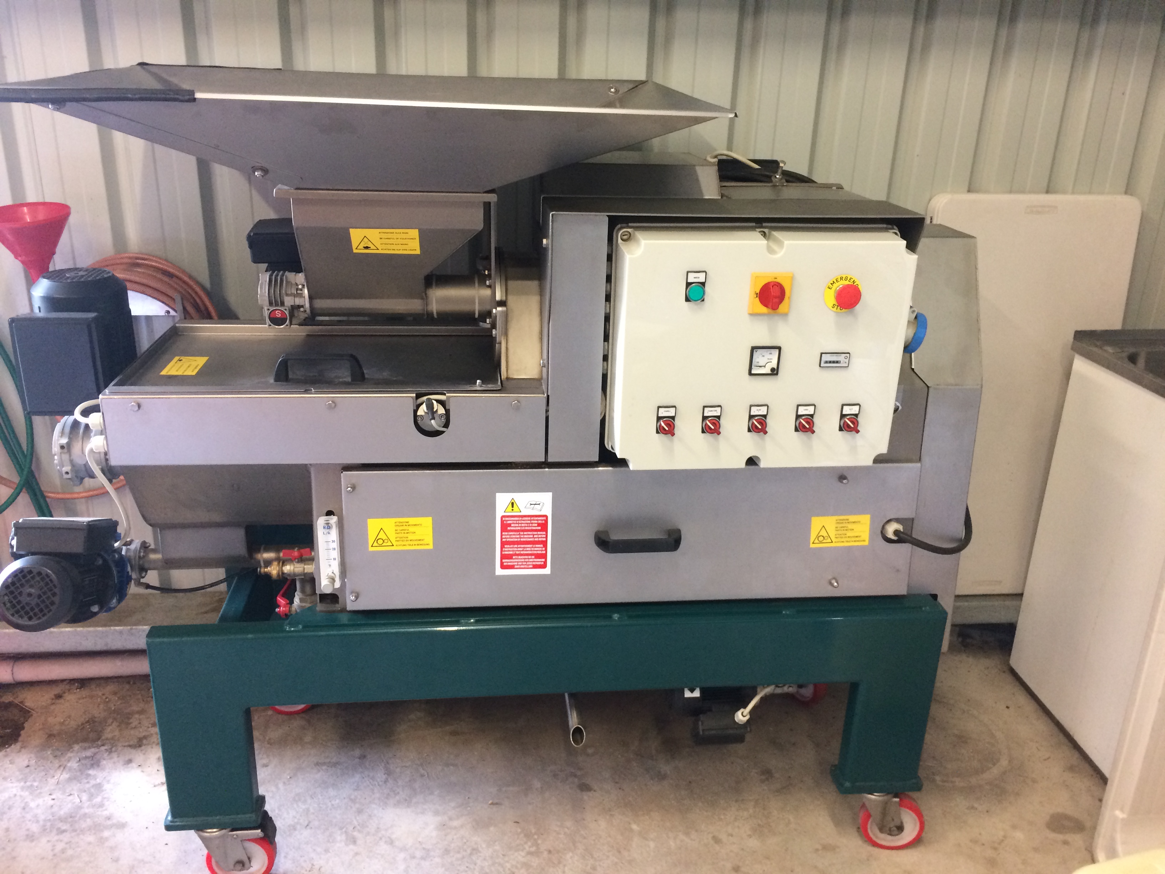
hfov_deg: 61.7
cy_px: 437
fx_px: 976
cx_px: 582
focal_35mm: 29
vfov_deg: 48.2
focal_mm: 4.15
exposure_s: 1/33
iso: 200
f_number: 2.2
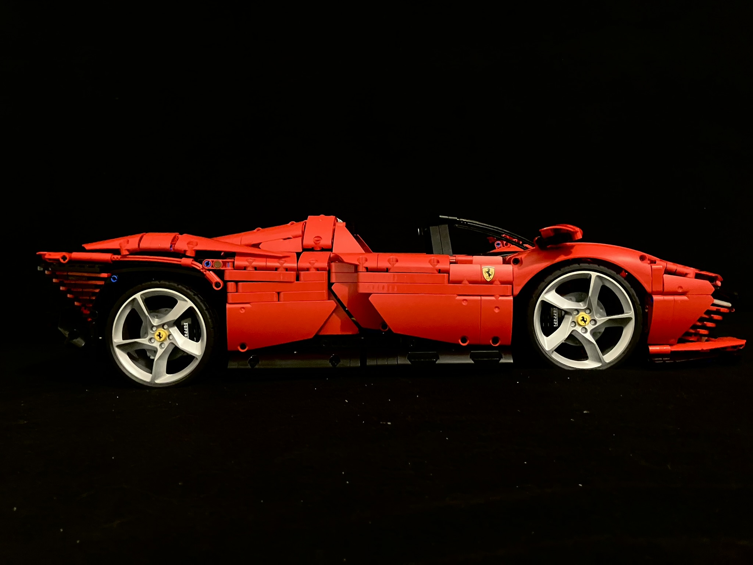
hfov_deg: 63.4
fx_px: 609
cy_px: 282
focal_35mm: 28
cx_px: 376
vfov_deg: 49.7
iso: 1250
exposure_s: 1/15
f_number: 1.8
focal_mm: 3.99
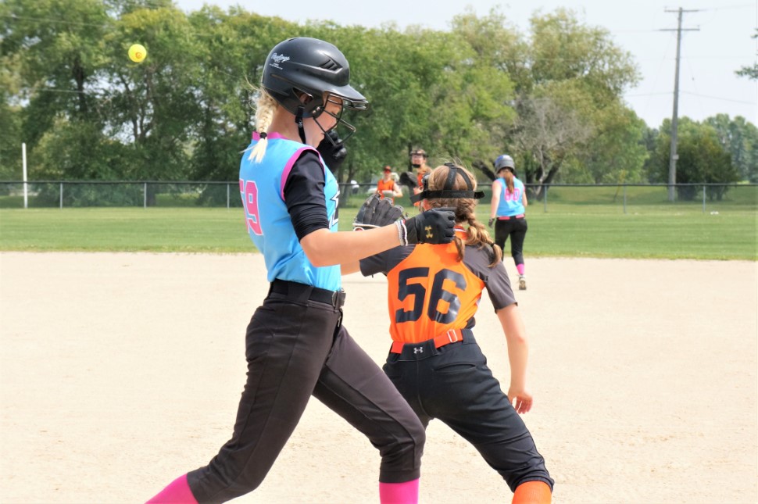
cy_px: 252
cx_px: 379
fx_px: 1736
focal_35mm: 82
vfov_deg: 16.5
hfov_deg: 24.6
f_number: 8
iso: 800
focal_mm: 55
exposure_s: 1/1600
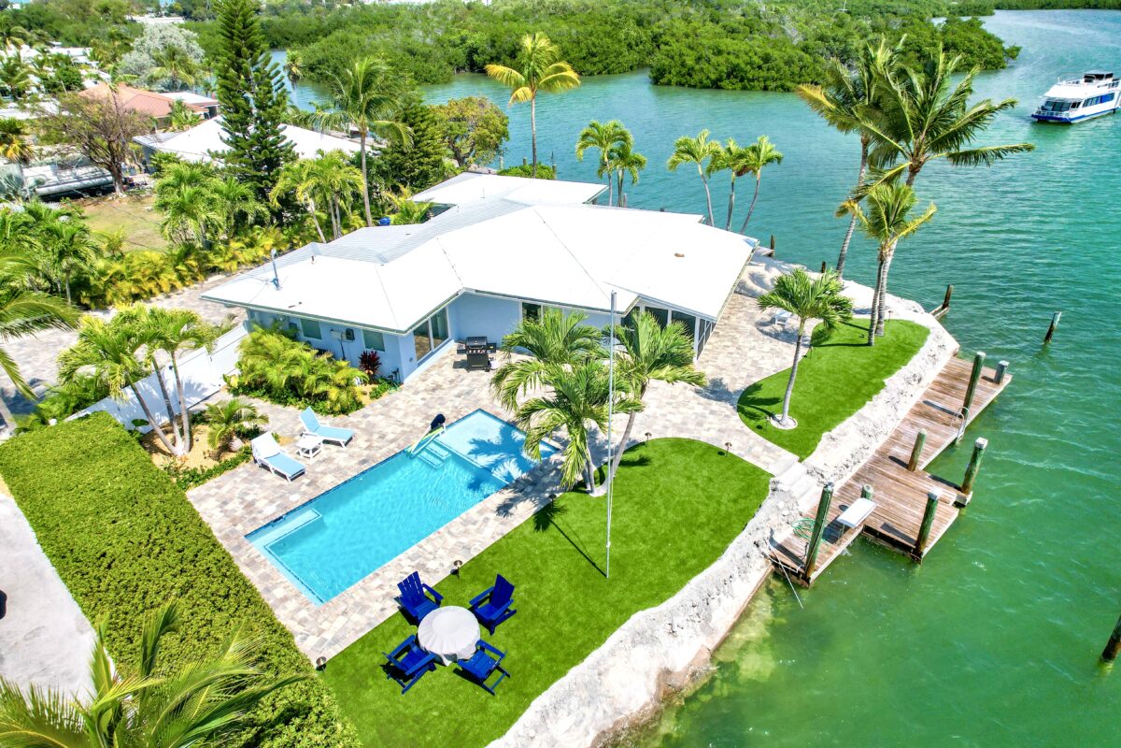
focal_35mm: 22
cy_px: 374
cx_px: 560
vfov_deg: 57.2
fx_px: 685
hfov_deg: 78.6
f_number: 2.8
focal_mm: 8.38
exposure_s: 1/4000
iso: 140
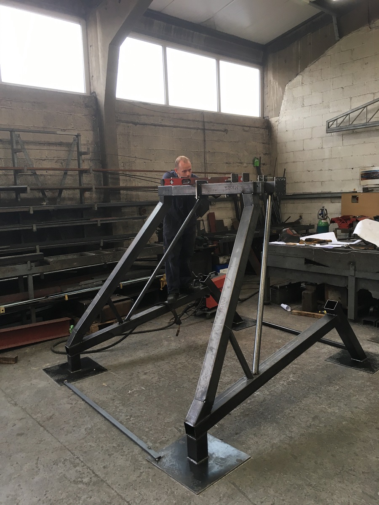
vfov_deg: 61.7
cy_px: 252
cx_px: 190
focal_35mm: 29
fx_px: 423
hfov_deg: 48.2
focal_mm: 4.15
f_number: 2.2
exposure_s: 1/33
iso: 25
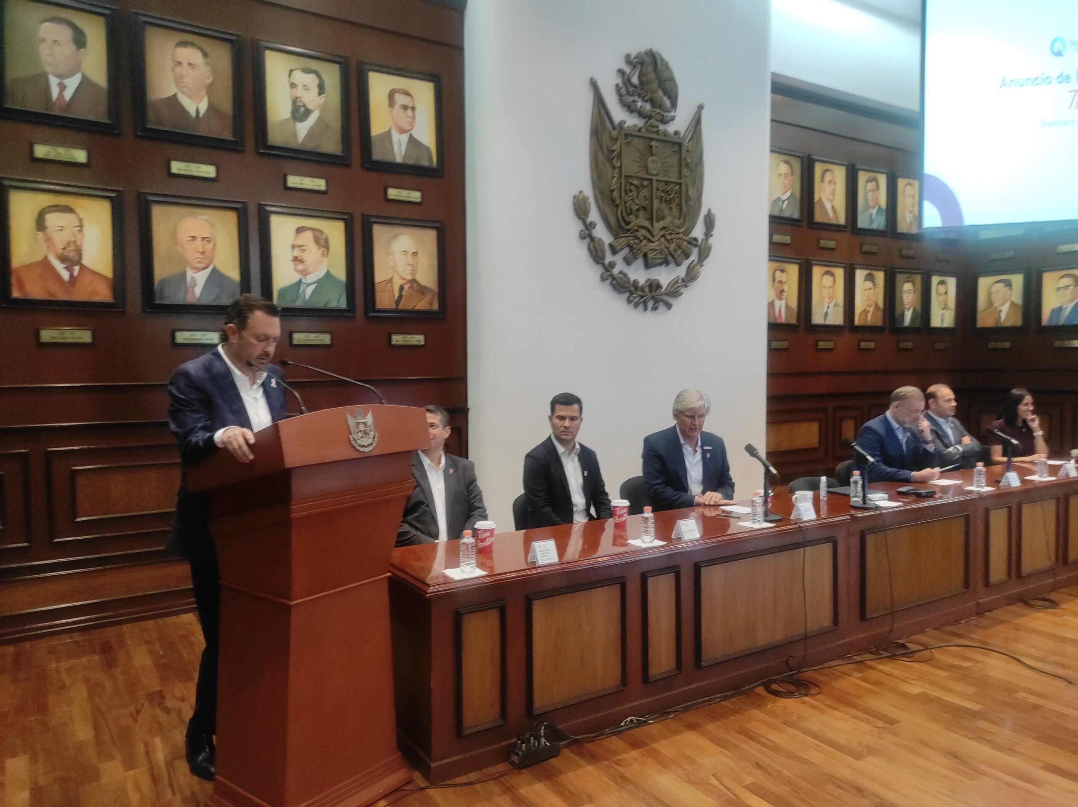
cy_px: 404
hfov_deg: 69.4
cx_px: 539
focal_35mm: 25
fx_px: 778
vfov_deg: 54.8
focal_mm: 5.43
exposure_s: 1/30
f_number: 1.89
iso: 320
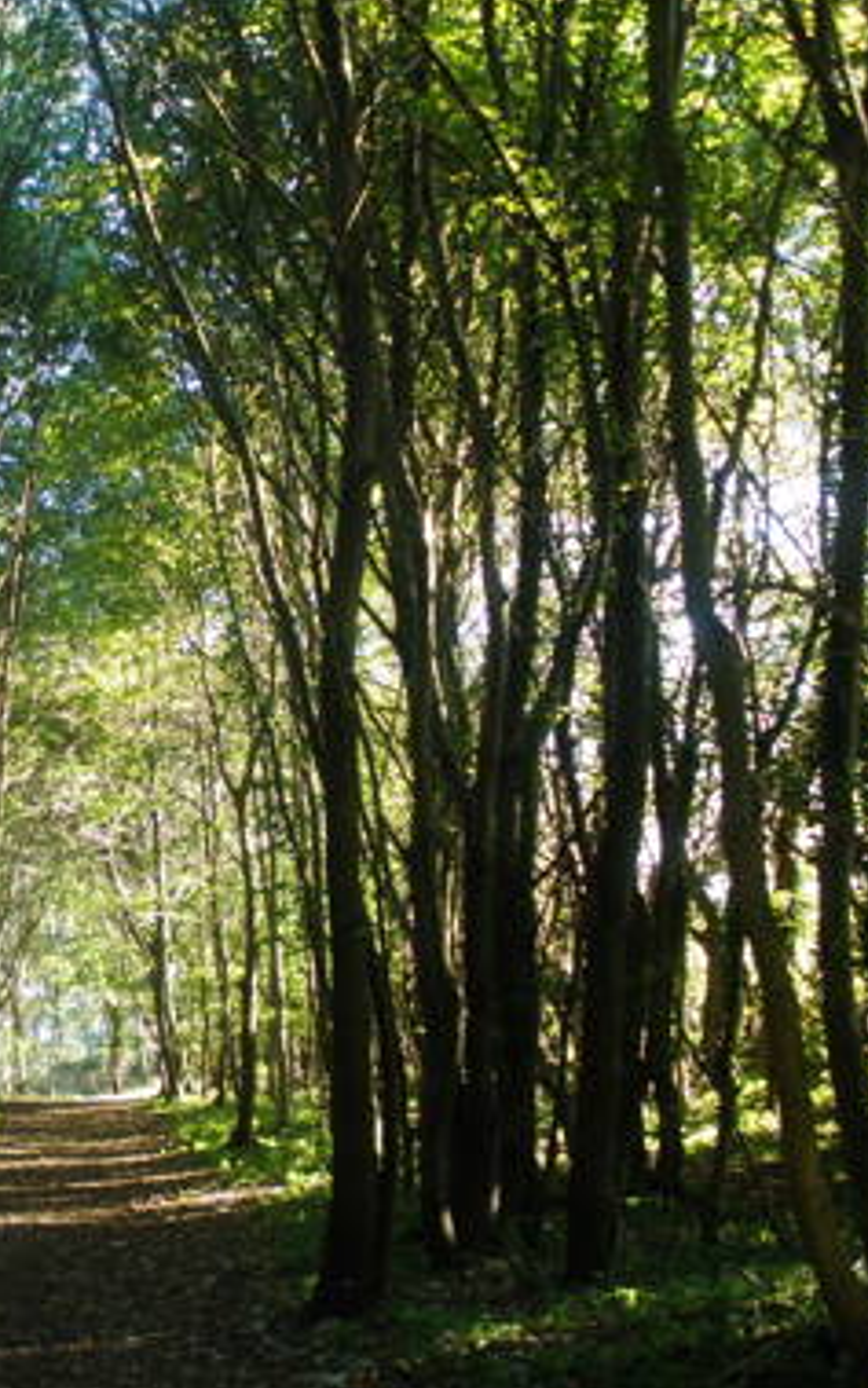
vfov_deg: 38.9
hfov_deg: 23.8
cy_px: 692
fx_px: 1967
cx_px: -9
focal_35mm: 52
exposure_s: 1/30
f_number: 3.5
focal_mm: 6.3
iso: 160
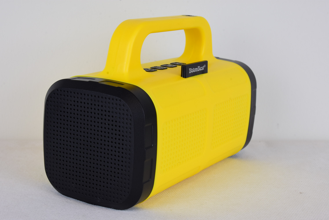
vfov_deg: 18.2
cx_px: 164
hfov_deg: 27.0
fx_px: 686
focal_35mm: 75
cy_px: 110
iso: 400
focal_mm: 50
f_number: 16
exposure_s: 1/13
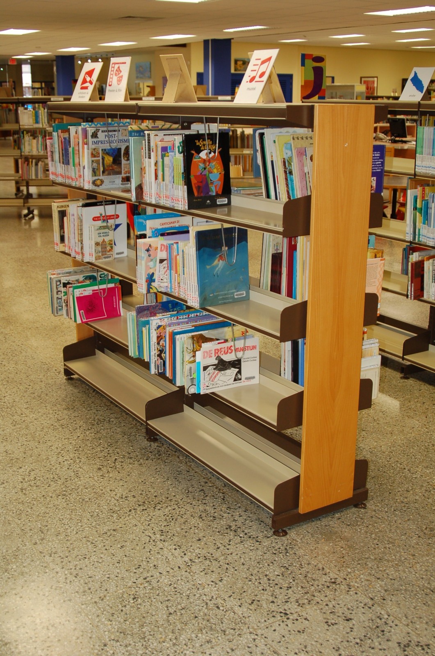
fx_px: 764
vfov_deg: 46.5
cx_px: 218
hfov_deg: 31.8
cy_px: 328
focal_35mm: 42
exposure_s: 1/60
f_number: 3.5
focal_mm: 28
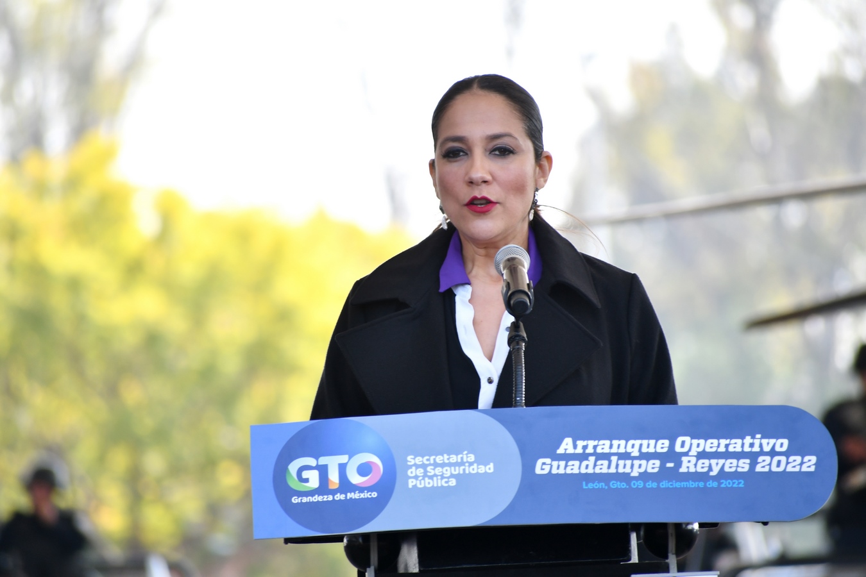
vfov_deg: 3.1
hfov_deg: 4.6
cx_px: 433
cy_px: 288
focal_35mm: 450
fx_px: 10824
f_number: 6.3
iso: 320
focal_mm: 300
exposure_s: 1/250
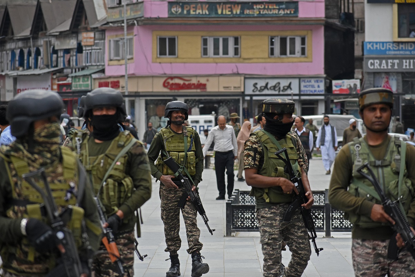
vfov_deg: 6.8
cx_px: 208
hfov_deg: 10.2
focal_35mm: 202
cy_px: 138
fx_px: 2334
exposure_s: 1/2500
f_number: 6.3
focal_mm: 135
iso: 1000
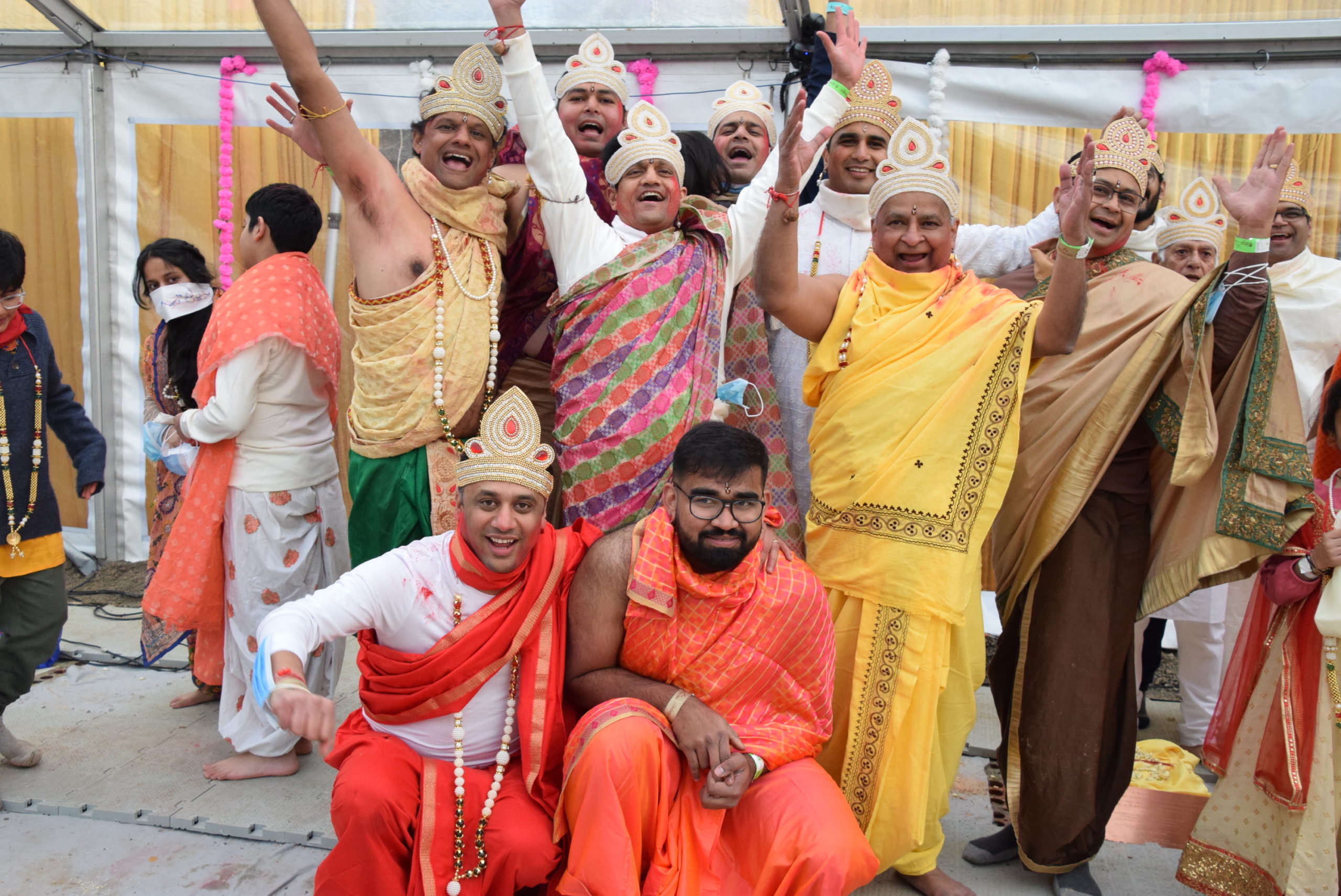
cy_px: 448
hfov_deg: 57.2
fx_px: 1230
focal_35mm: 33
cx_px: 670
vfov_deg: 40.0
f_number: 8
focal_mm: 22
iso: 1600
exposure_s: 1/250
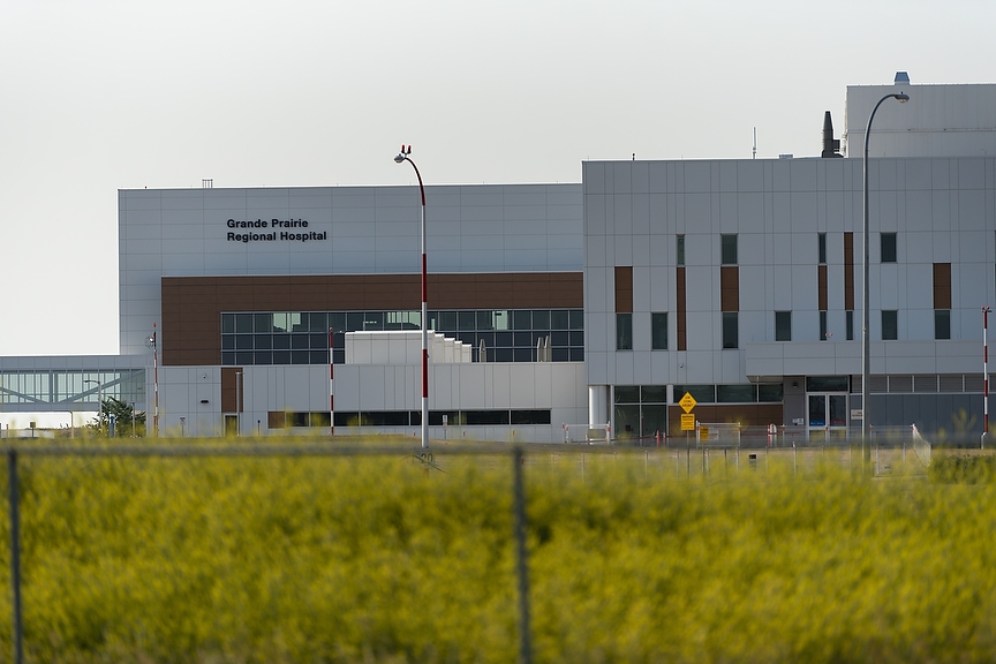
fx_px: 5533
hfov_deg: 10.3
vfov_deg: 6.9
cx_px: 498
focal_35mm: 200
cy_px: 332
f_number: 2.8
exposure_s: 1/4000
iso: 200
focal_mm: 200
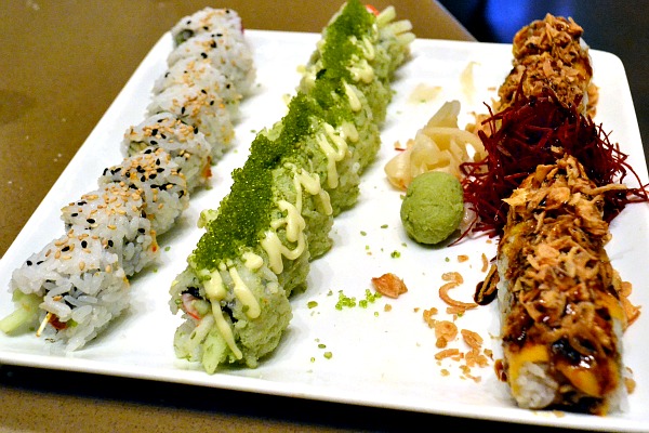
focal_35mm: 39
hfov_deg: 49.6
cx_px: 324
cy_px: 216
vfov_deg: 34.2
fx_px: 703
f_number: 4.2
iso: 3200
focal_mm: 26
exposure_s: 1/20
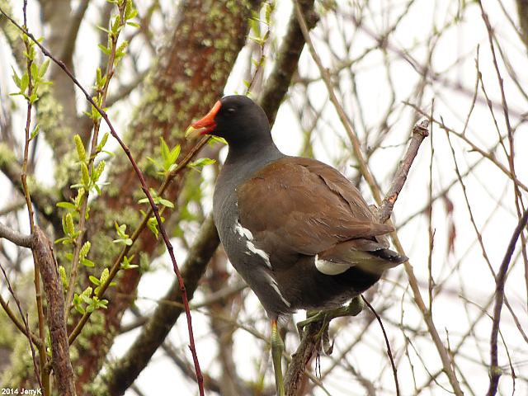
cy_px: 198
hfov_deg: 1.7
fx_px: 18304
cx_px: 264
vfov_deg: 1.2
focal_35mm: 1200
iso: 200
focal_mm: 215
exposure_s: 1/60
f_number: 5.9
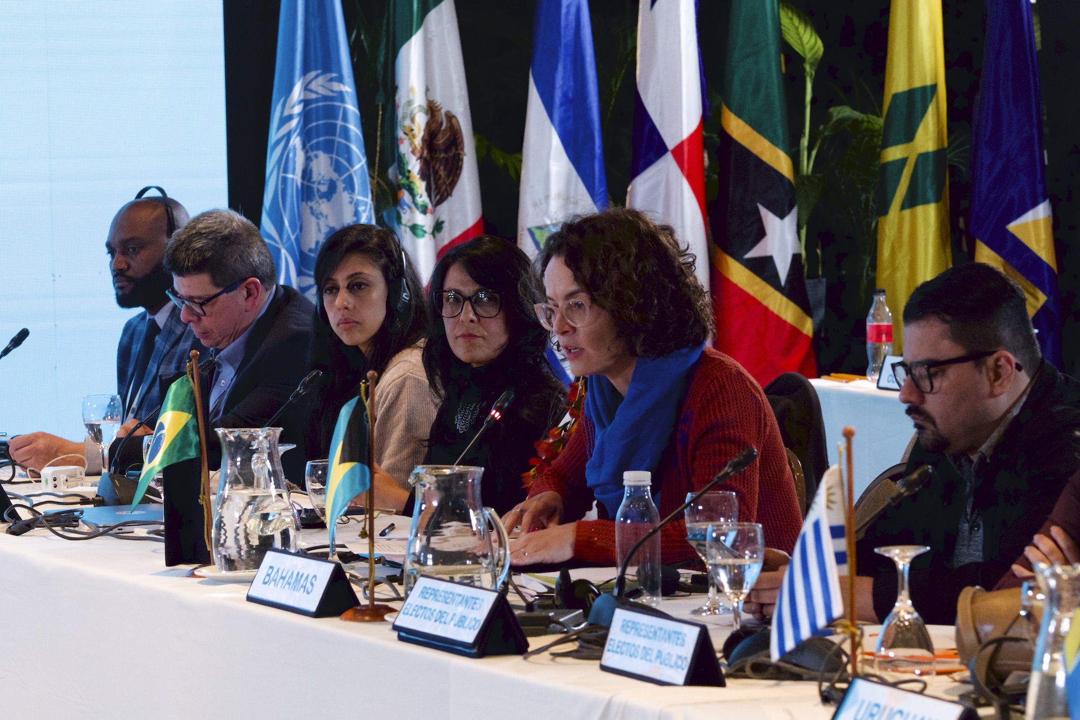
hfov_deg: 12.4
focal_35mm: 166
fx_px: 4979
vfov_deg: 8.3
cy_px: 360
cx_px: 540
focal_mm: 108
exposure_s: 1/160
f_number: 5.6
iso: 6400
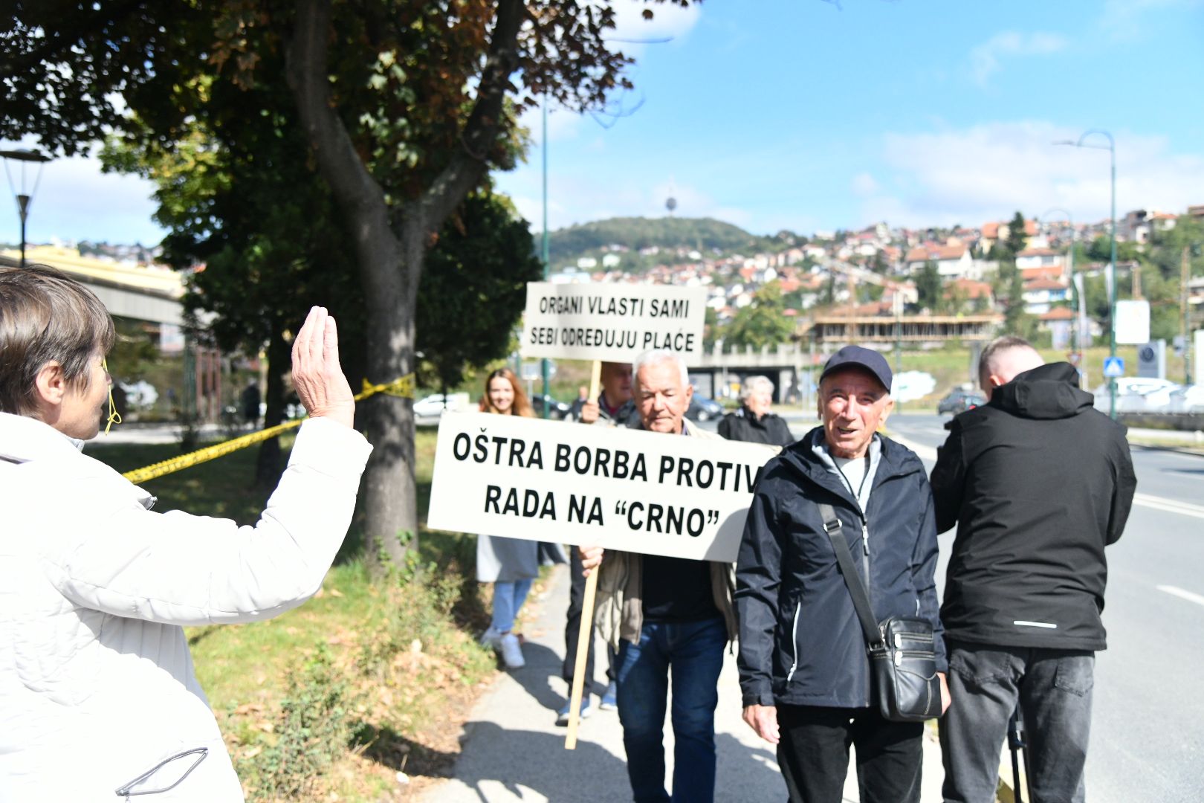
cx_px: 602
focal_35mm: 31
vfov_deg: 42.3
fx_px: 1037
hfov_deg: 60.3
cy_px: 402
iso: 1250
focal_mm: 31
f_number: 4
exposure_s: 1/8000
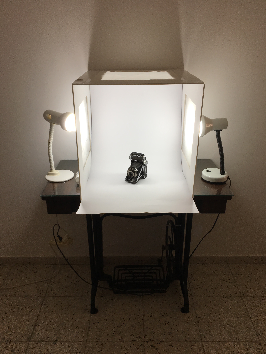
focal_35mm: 29
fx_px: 297
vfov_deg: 61.7
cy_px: 177
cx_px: 133
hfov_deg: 48.2
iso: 32
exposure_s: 1/100
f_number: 2.2
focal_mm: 4.15
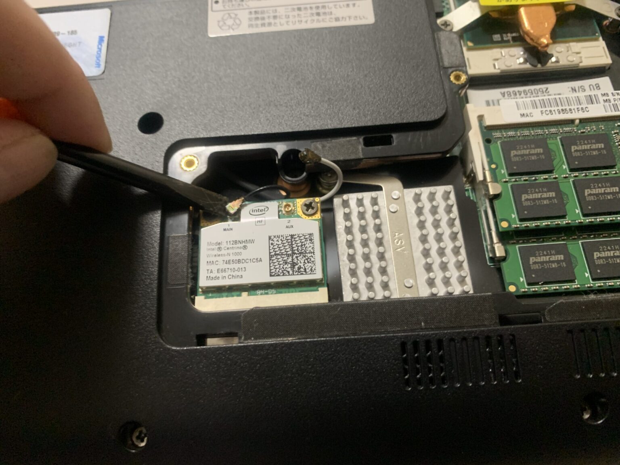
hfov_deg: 67.3
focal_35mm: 26
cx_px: 310
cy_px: 232
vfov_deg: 53.1
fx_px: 466
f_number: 1.8
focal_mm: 4.25
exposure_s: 1/40
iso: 400
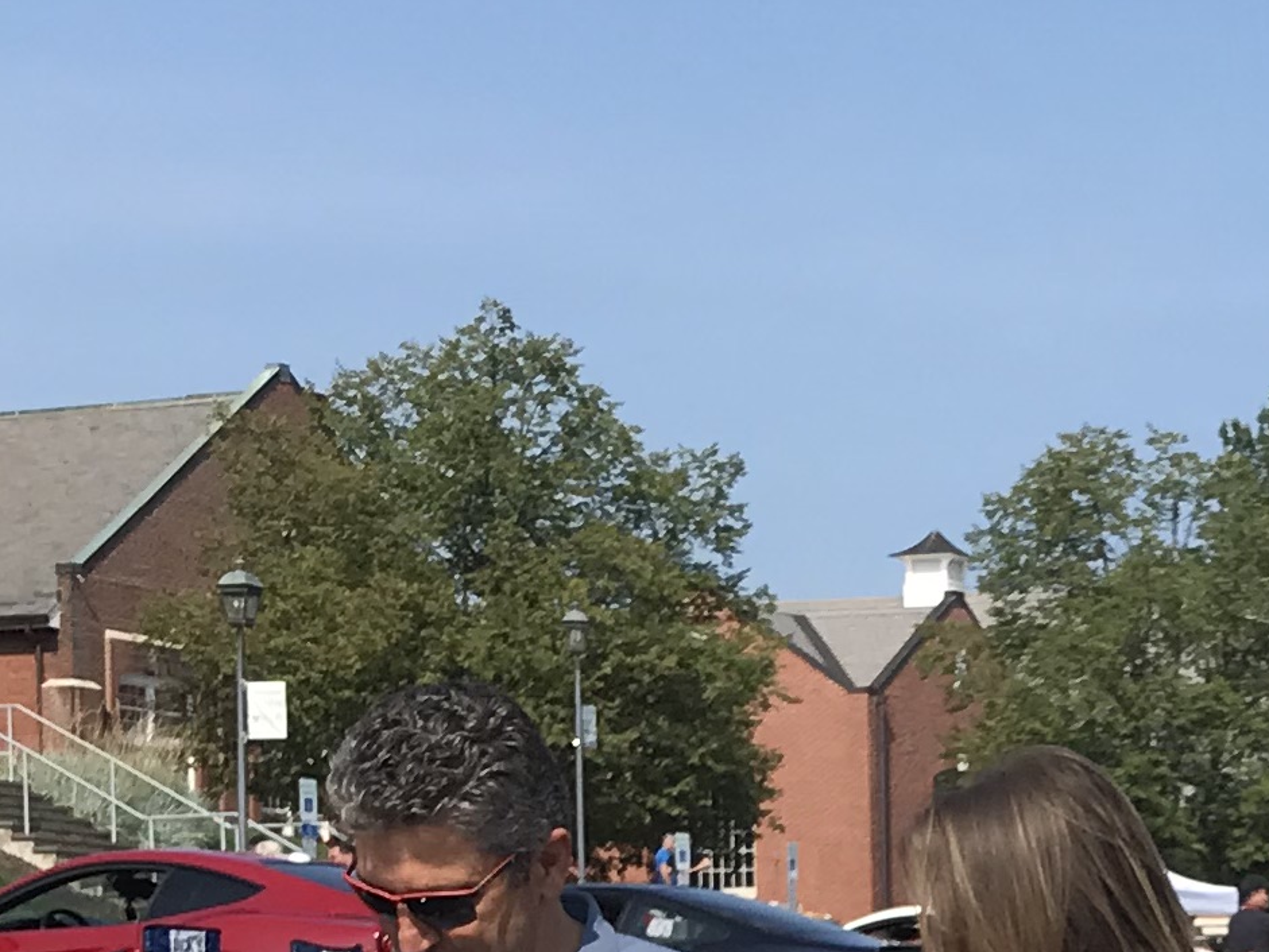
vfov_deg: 11.8
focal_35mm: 120
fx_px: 4400
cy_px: 1462
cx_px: 1478
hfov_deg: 15.8
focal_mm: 3.99
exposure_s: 1/2283
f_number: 1.8
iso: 20
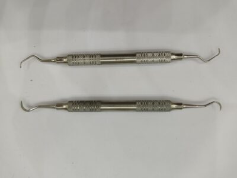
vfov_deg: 53.1
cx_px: 118
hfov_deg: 67.3
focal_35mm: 26
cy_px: 89
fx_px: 178
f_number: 1.79
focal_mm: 4.74
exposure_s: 1/33
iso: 238
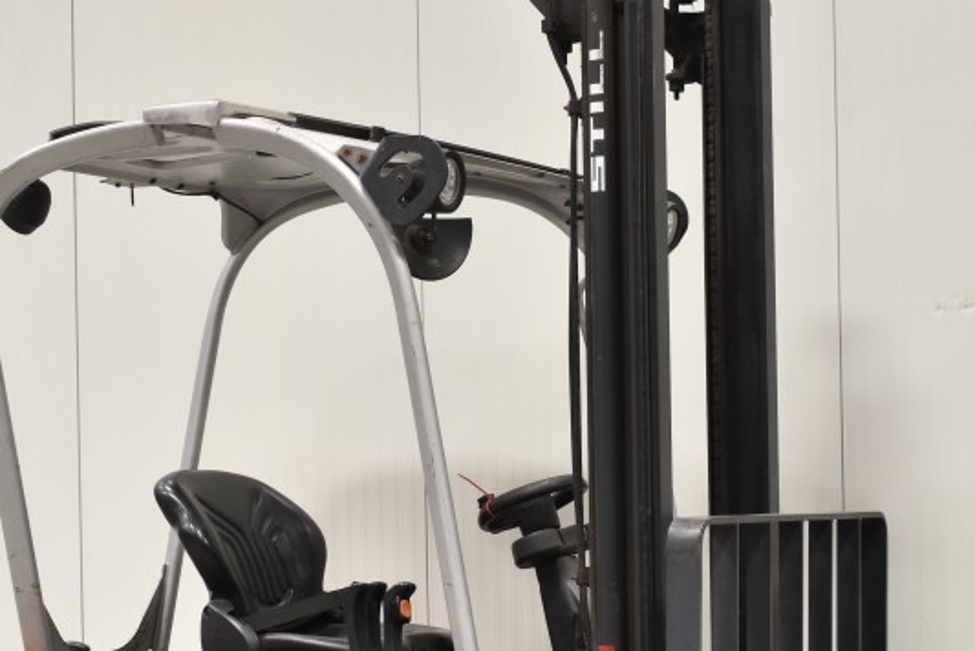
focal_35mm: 81
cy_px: 514
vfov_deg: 16.8
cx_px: 569
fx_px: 2195
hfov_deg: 25.0
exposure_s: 1/25
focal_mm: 24
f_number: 5.6
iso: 1000
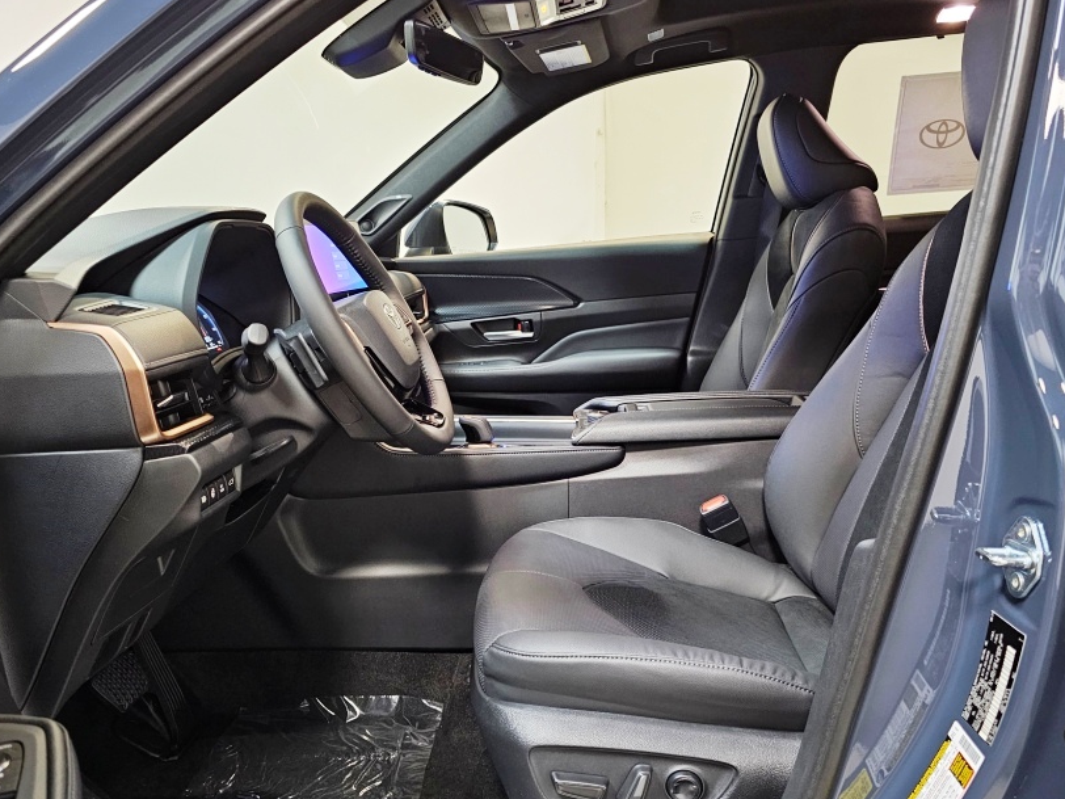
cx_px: 487
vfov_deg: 48.2
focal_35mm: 29
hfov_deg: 61.6
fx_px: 892
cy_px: 430
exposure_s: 1/24
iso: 640
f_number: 1.7
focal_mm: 6.3
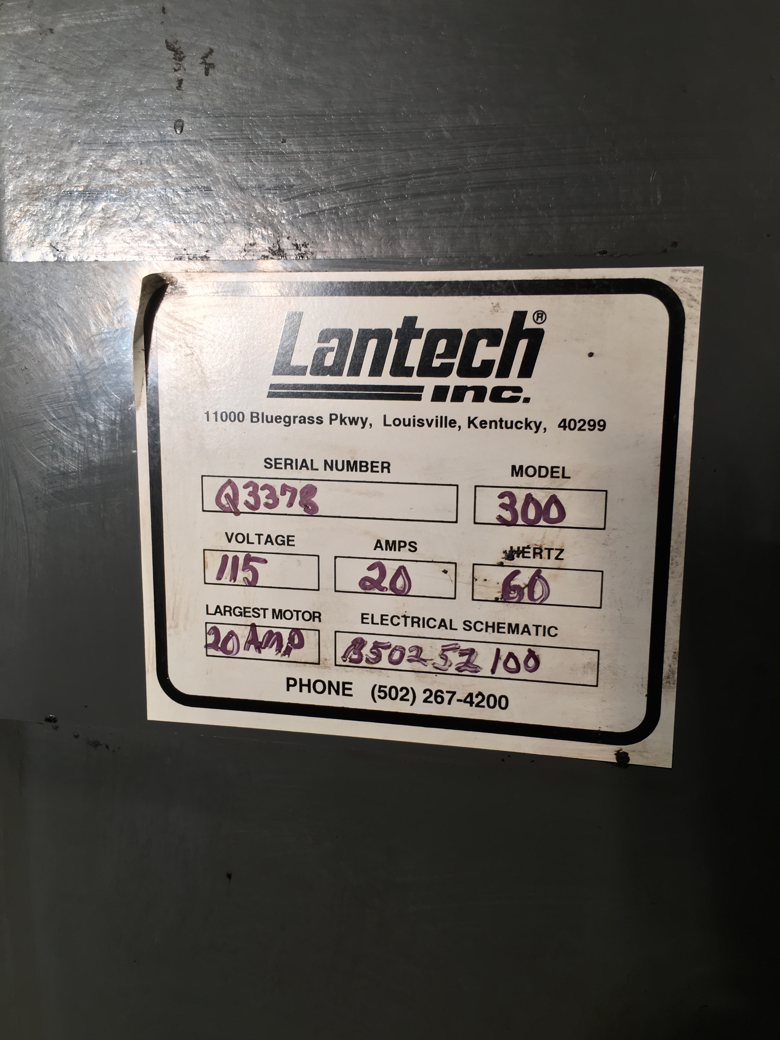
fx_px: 871
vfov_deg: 61.7
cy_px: 520
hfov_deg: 48.2
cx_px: 390
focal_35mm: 29
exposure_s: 1/60
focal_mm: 4.15
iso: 32
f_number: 2.2
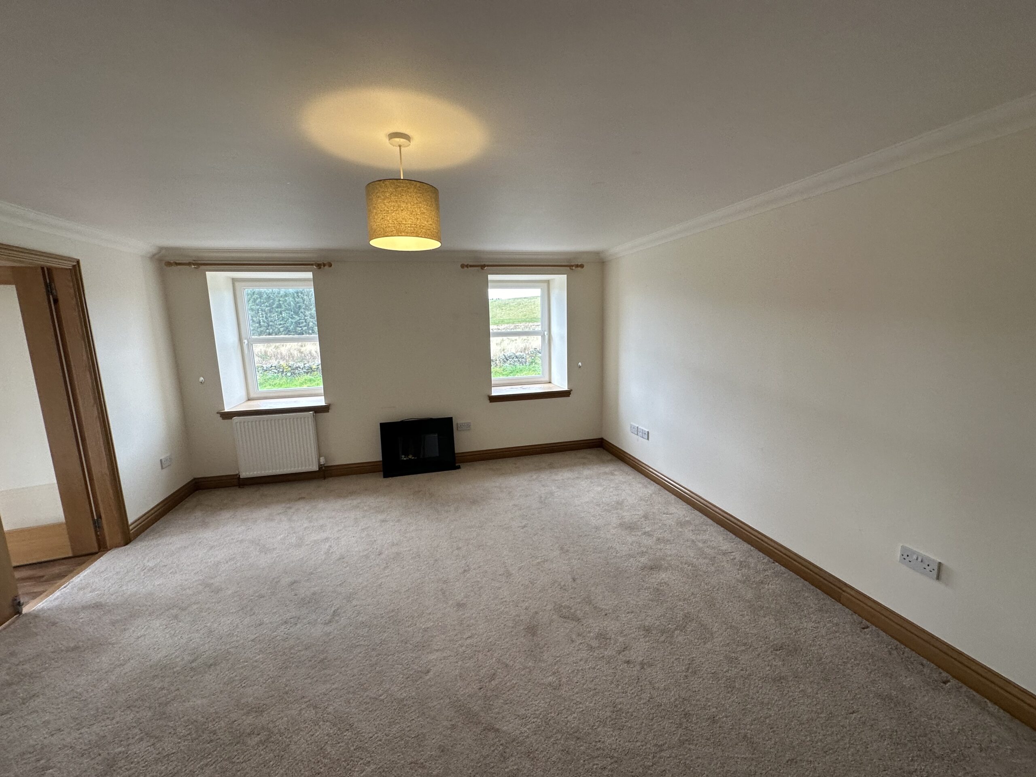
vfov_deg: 85.7
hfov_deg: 102.1
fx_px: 419
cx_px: 518
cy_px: 388
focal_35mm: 14
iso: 100
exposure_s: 1/100
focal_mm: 2.22
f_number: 2.2
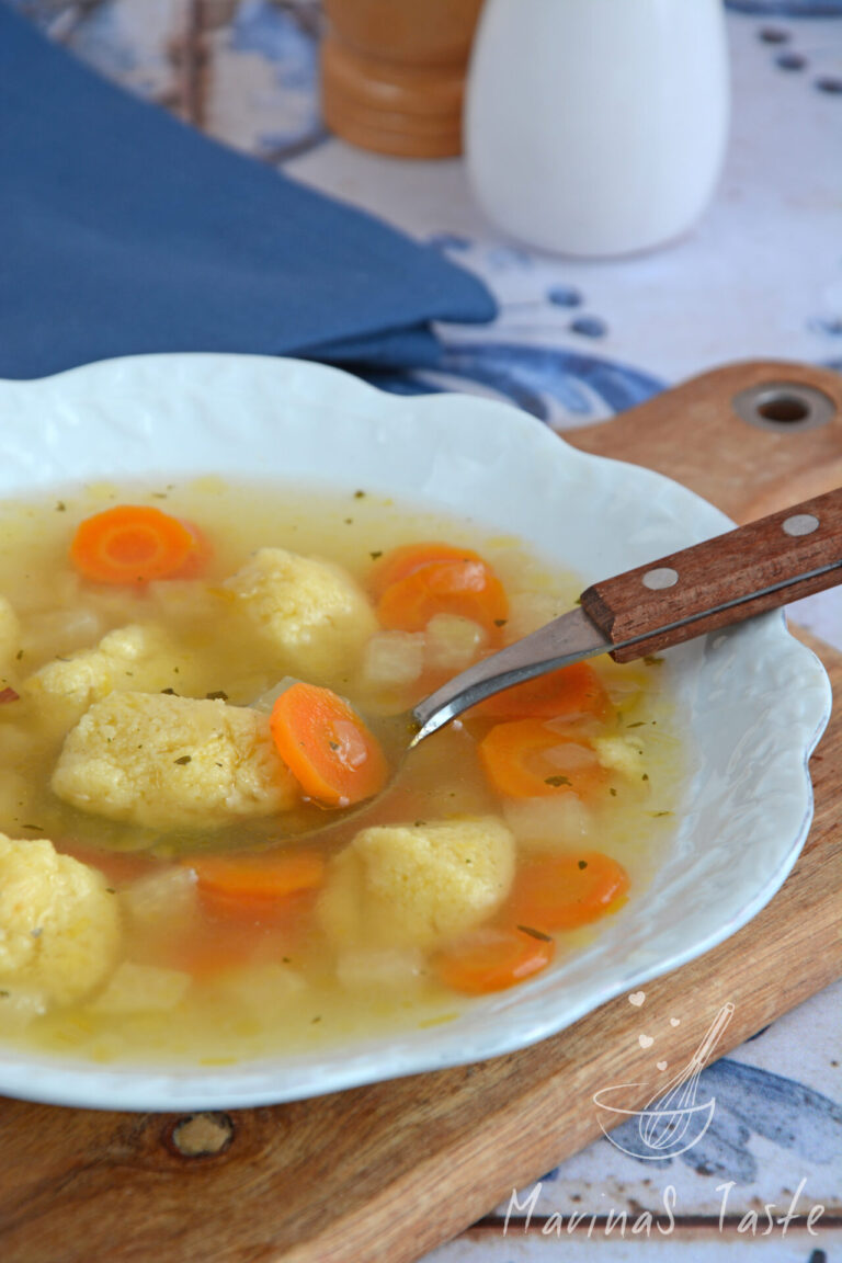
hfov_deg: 10.2
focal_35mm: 135
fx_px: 4736
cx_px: 421
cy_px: 632
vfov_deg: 15.2
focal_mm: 90
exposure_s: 2.5
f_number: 8
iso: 100
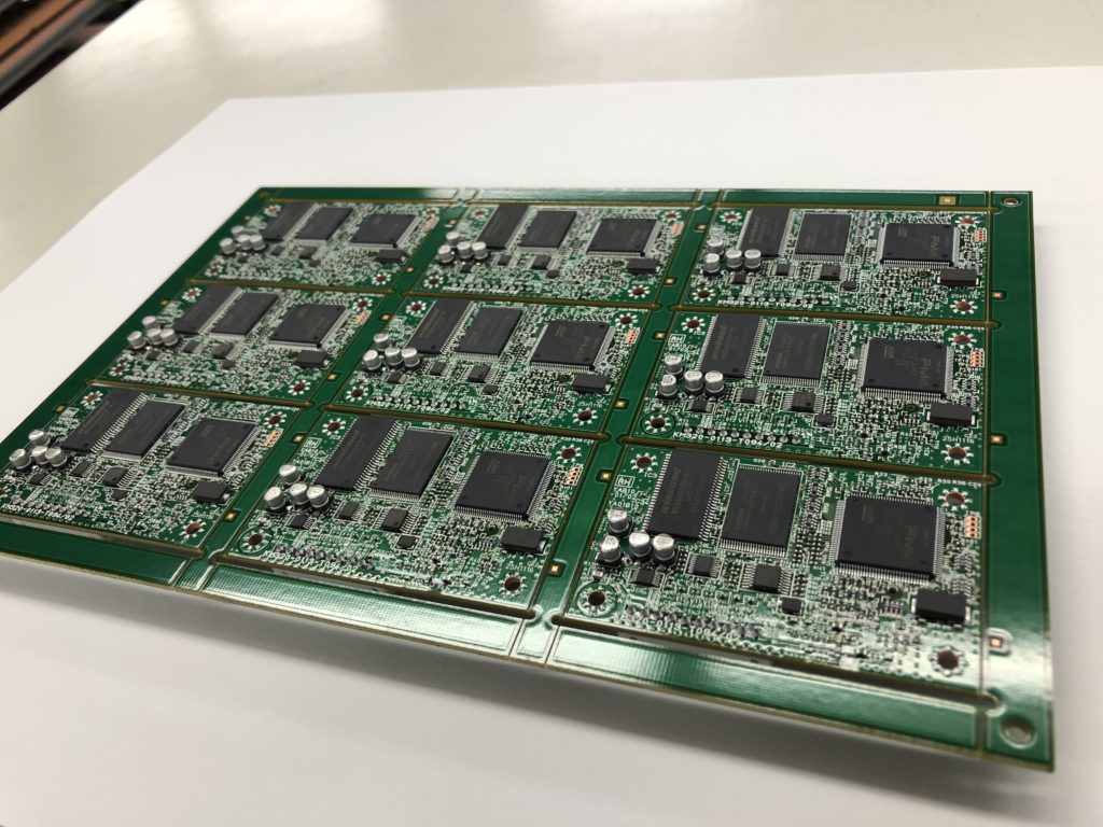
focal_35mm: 28
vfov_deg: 49.7
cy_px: 414
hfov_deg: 63.4
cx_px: 552
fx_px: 892
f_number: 1.8
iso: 25
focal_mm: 3.99
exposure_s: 1/40
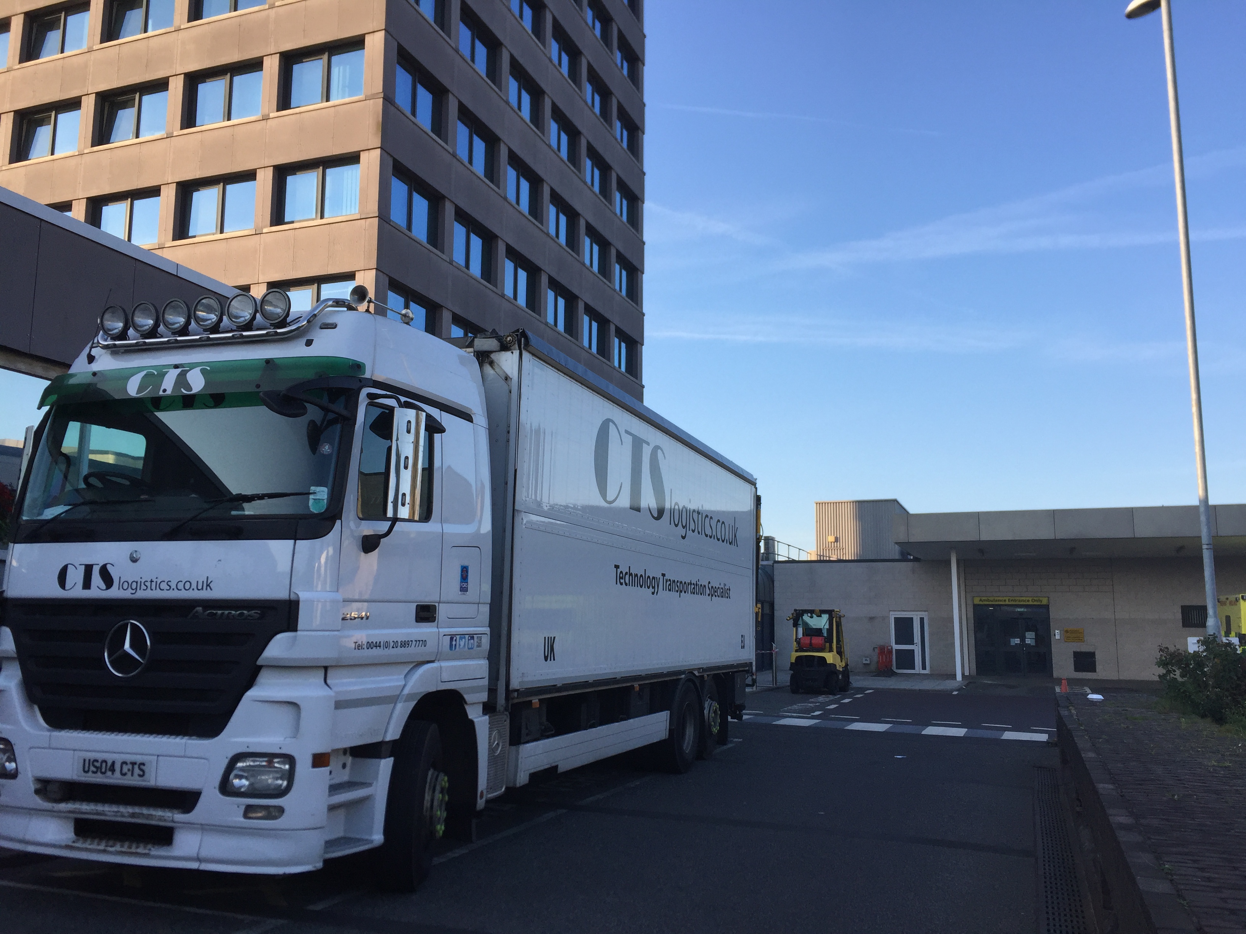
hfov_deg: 61.7
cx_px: 623
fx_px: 1044
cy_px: 467
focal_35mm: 29
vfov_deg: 48.2
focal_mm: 4.15
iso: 32
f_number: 2.2
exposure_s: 1/732
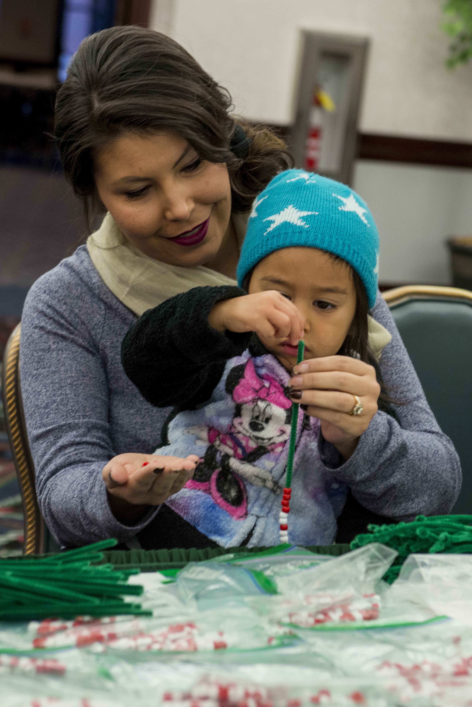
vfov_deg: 33.4
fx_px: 1179
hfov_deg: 22.6
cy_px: 354
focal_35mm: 60
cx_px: 236
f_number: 4.5
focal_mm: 60
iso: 1250
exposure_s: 1/60
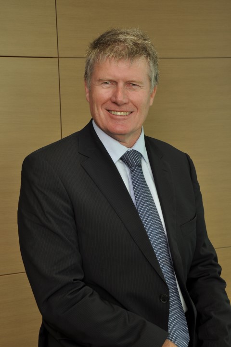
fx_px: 695
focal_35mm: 72
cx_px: 116
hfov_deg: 18.9
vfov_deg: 28.1
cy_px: 174
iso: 200
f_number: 9
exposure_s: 1/15
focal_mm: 48
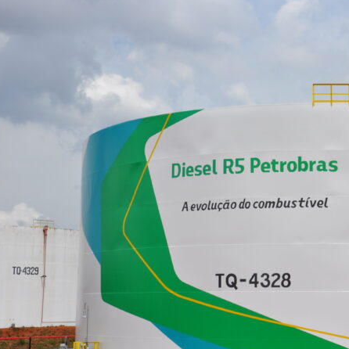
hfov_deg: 23.3
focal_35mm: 73
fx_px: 833
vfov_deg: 23.7
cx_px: 281
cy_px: 200
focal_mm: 32
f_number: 14
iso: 200
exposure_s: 1/200
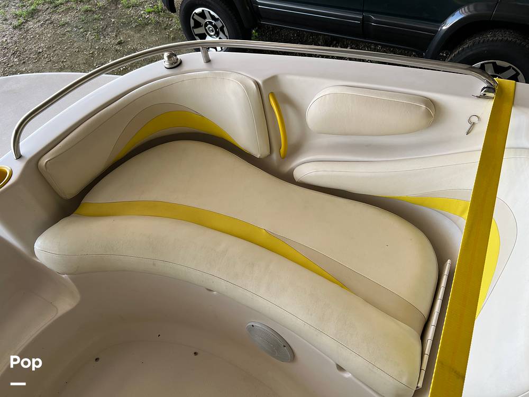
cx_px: 264
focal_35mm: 26
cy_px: 198
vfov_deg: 53.1
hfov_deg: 67.3
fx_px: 397
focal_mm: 5.7
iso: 40
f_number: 1.5
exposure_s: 1/254
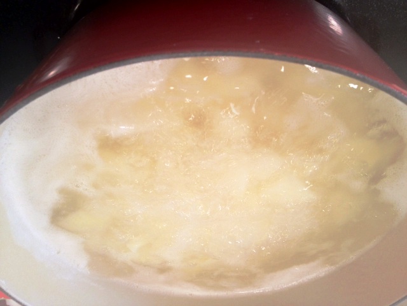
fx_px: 412
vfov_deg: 40.7
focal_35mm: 35
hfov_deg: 52.6
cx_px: 204
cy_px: 153
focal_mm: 4.28
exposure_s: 1/24
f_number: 2.4
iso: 64
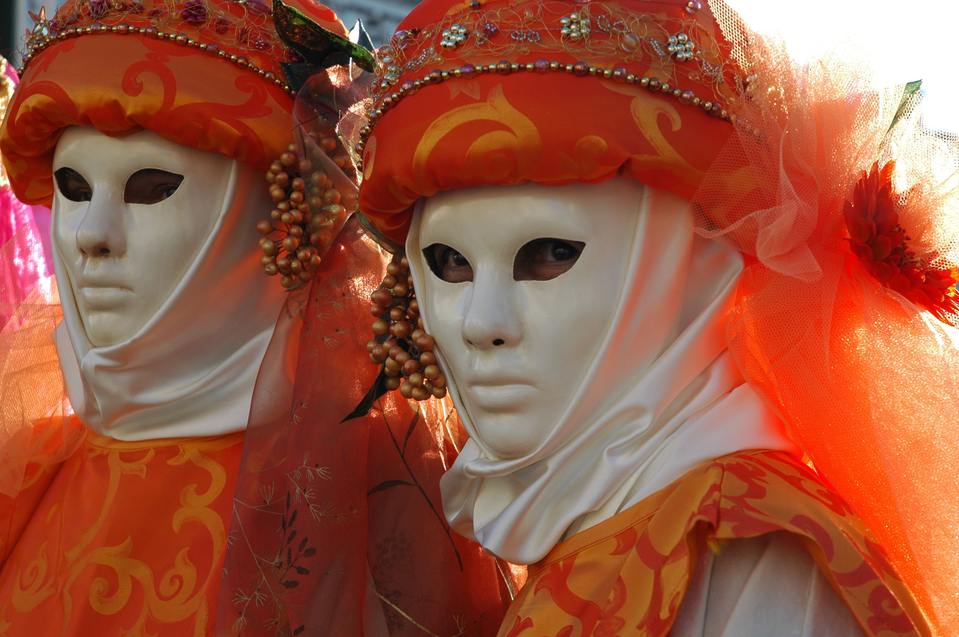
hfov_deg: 24.2
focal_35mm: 84
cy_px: 318
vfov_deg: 16.2
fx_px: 2236
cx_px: 480
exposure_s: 1/200
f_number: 7.1
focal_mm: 56
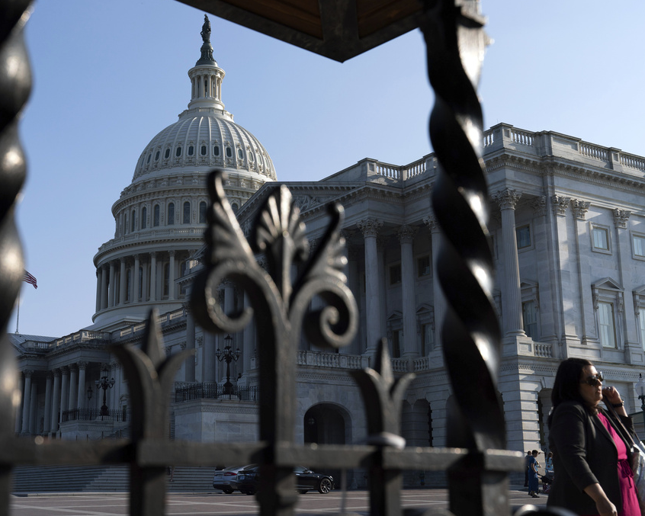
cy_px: 256
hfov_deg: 37.2
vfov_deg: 30.3
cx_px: 271
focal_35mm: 50
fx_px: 955
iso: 100
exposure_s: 1/1000
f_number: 6.3
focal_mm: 44
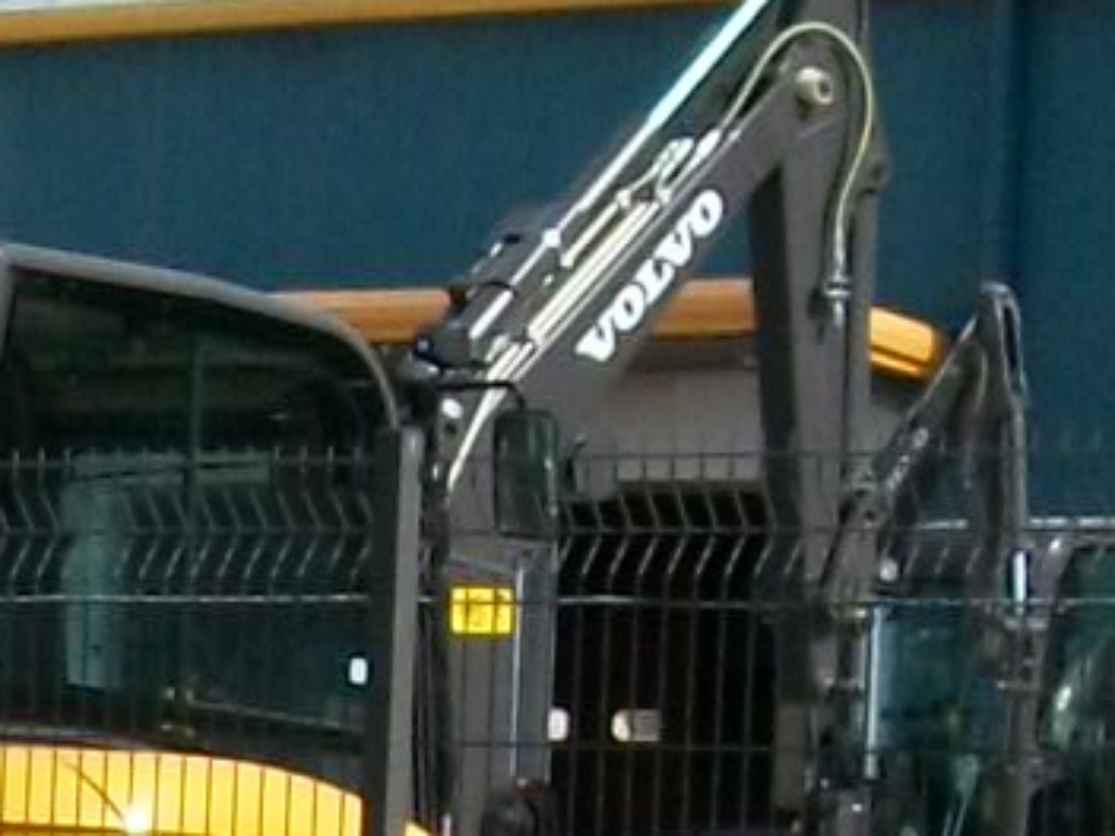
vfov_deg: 5.5
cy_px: 2068
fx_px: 8439
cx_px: -1055
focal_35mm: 262
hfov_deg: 7.3
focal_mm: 7.6
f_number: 5.4
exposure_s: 1/500
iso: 80
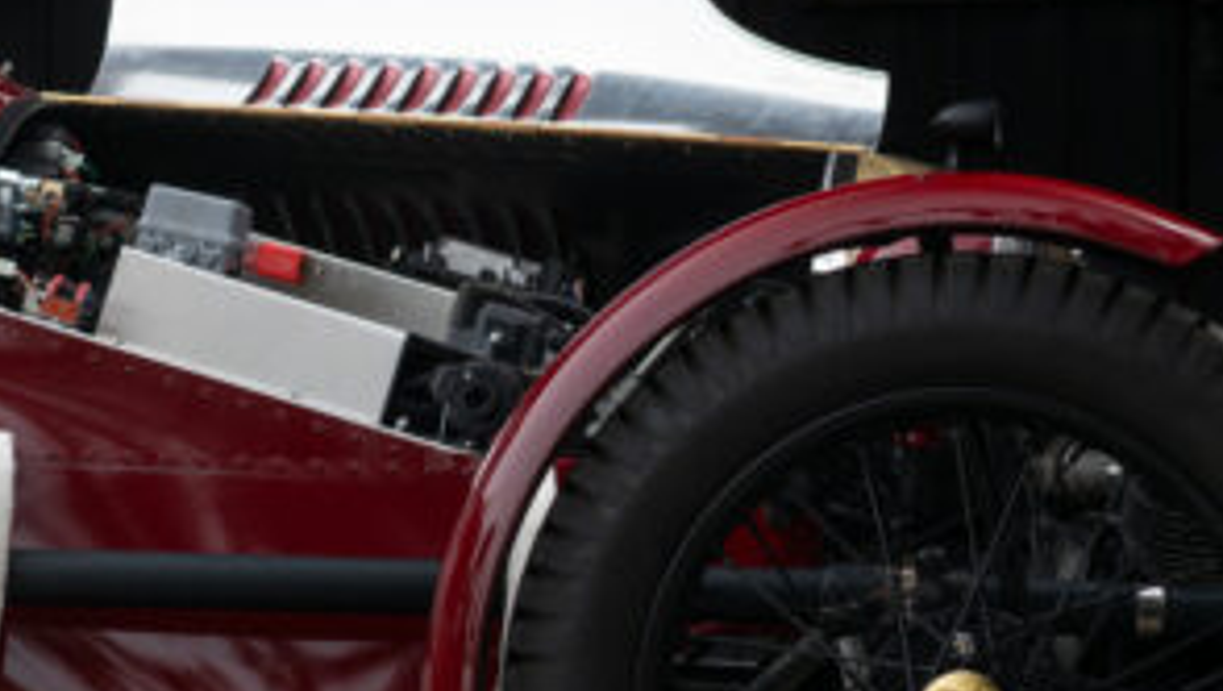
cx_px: 491
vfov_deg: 5.8
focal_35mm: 210
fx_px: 6816
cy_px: 408
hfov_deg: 10.2
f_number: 4
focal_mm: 55
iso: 100
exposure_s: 1/320
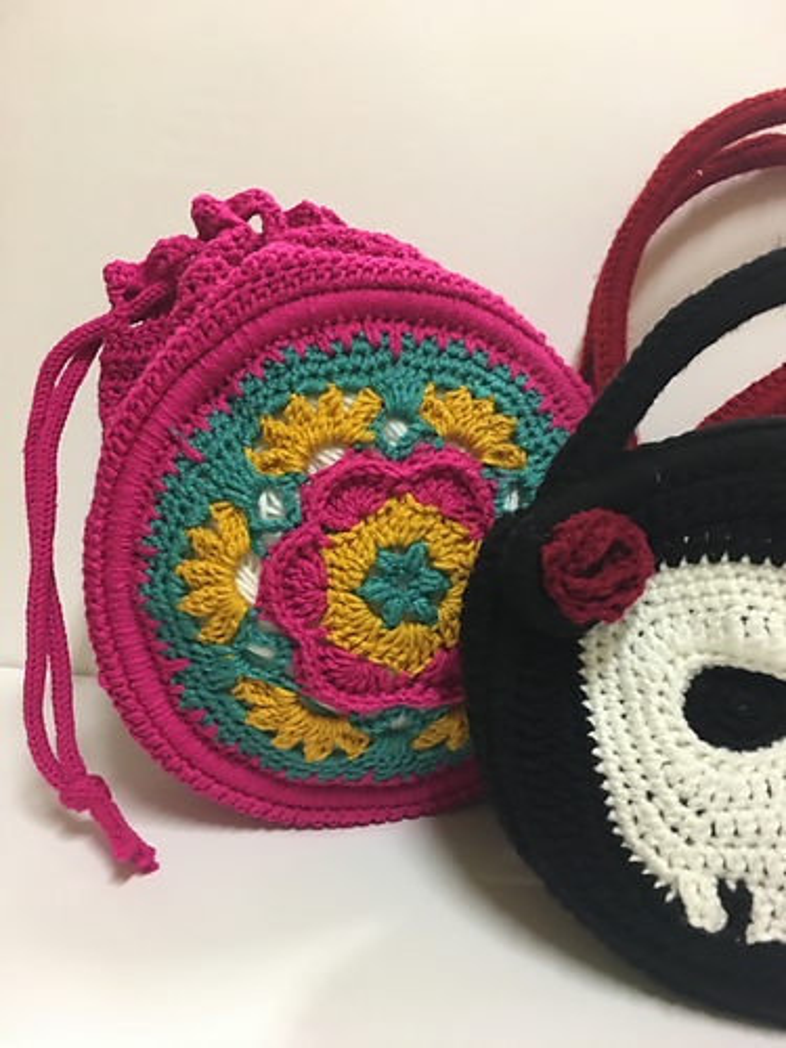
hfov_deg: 48.2
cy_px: 524
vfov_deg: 61.7
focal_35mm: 29
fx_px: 878
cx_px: 393
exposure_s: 1/15
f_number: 2.2
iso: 64
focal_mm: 4.15
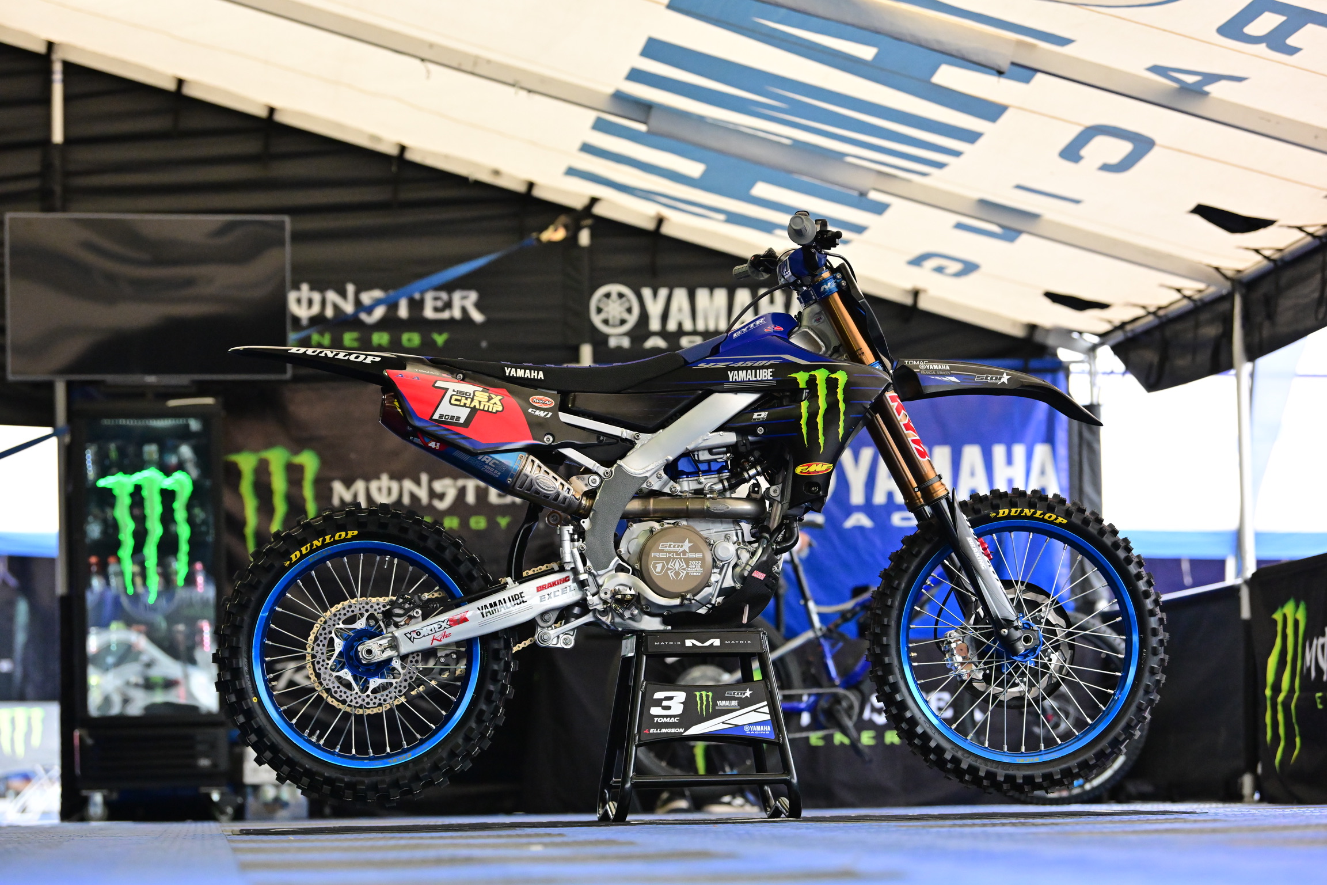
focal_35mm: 110
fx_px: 4055
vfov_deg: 12.5
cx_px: 664
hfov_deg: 18.6
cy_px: 442
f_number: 4
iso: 5000
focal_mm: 110
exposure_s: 1/800
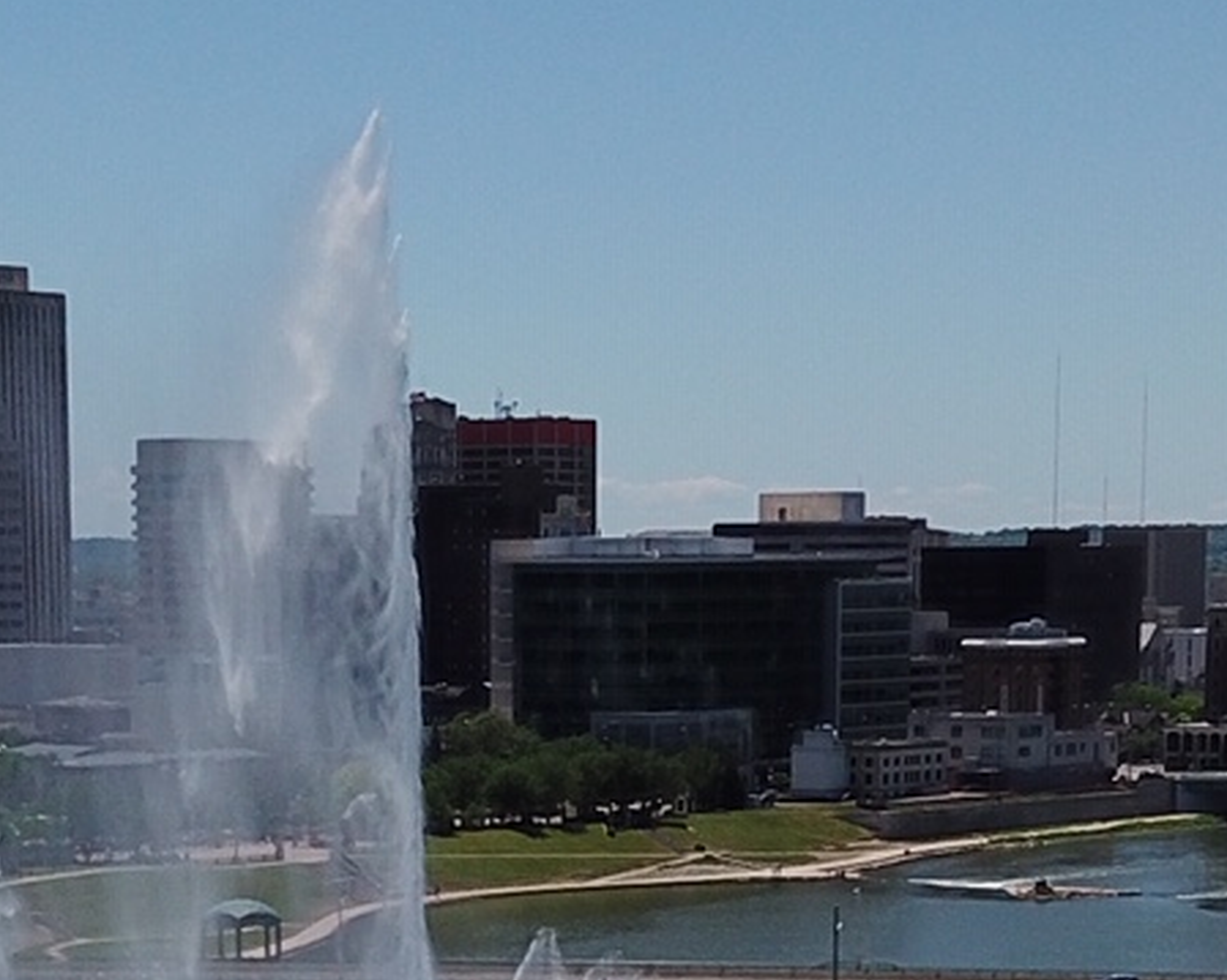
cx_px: 492
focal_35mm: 113
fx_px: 4103
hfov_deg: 17.0
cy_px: 1201
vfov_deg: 13.2
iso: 100
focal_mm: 4.73
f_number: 2.2
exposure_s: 1/3731
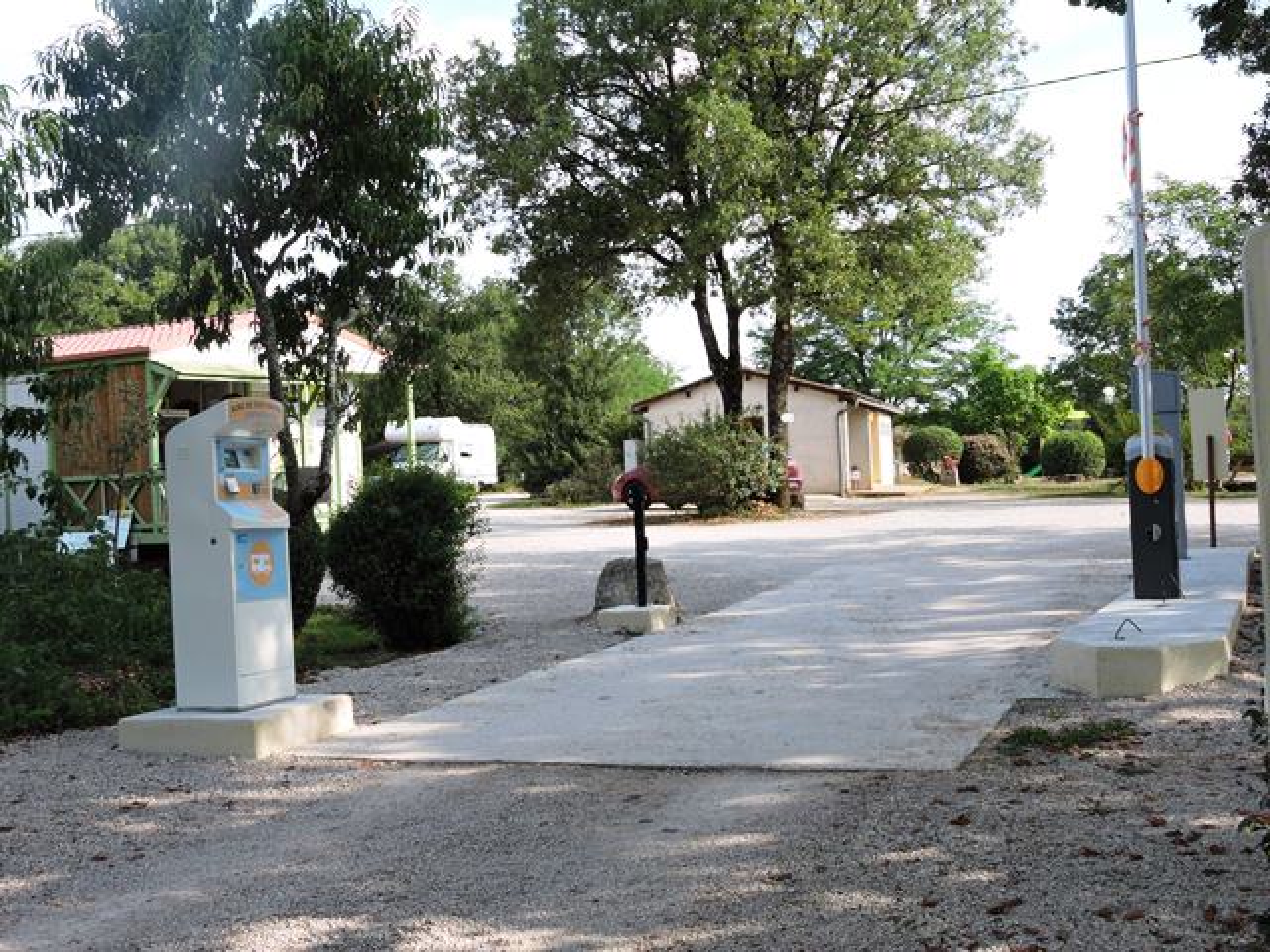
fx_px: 1651
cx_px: 635
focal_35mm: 45
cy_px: 476
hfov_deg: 42.1
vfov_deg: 32.2
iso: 100
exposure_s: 1/320
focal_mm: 8.1
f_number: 4
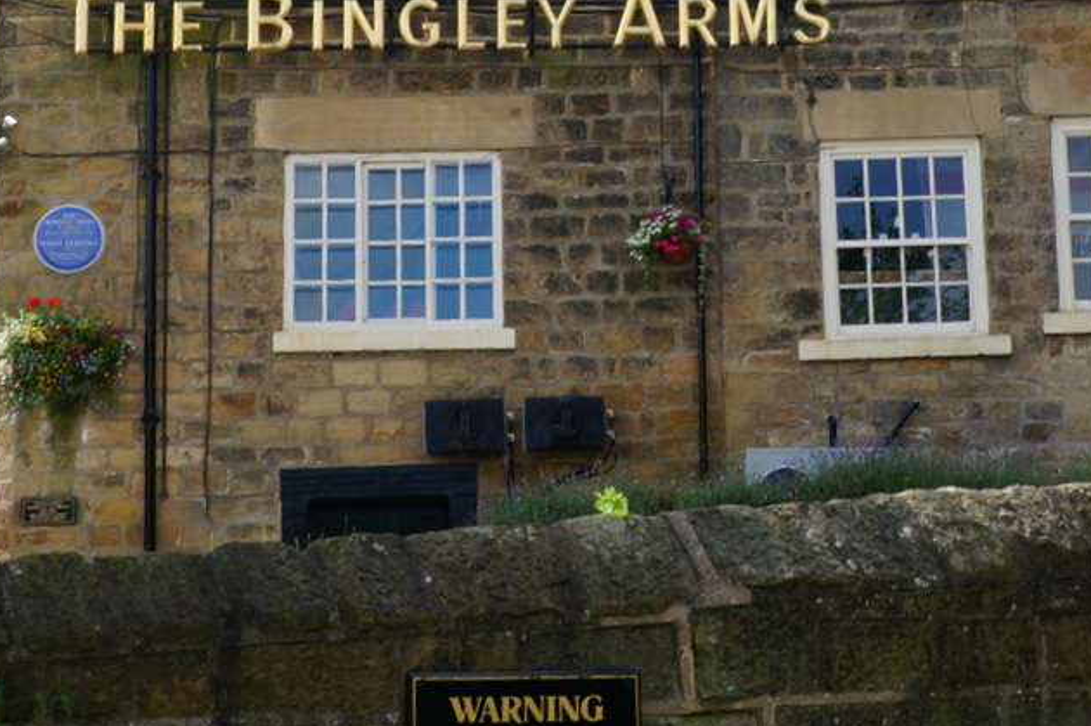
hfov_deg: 16.8
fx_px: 3694
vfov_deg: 11.1
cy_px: 21
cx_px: 698
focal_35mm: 122
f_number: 11
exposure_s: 1/80
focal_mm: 32
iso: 100
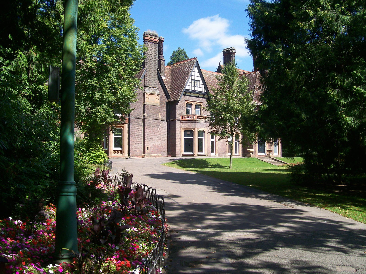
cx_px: 183
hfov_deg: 51.4
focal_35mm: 36
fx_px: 381
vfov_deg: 39.7
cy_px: 137
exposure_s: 1/819
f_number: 2.7
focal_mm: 6
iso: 80
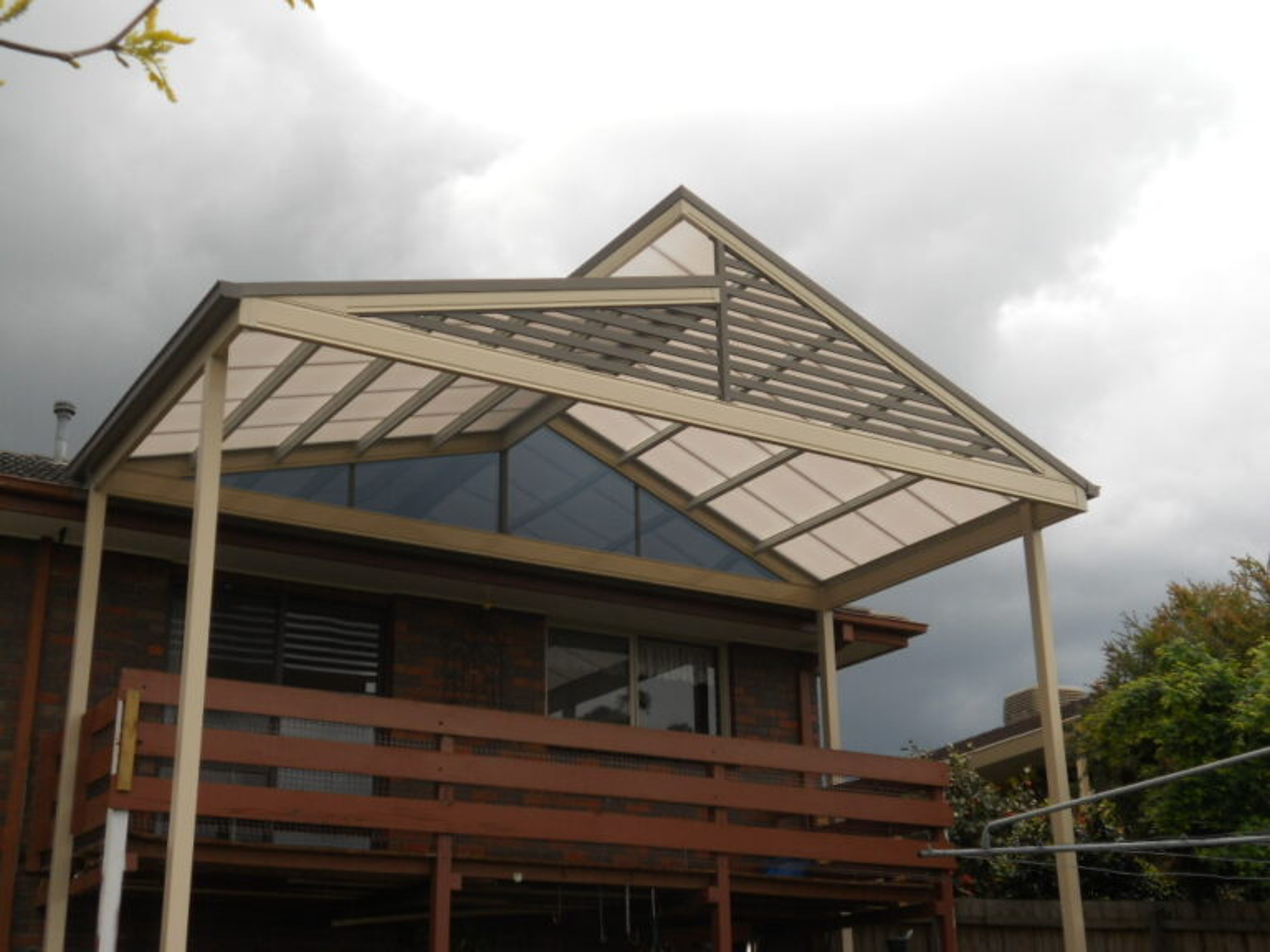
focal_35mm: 46
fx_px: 1688
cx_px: 635
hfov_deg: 41.2
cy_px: 476
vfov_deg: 31.5
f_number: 4.3
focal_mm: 8.2
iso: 80
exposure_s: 1/200
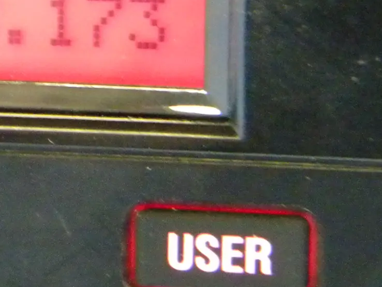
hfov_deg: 6.8
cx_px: -133
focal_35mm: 288
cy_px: -25
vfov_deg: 5.1
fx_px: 3177
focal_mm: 15.1
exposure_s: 1/21.5
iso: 800
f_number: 4.5
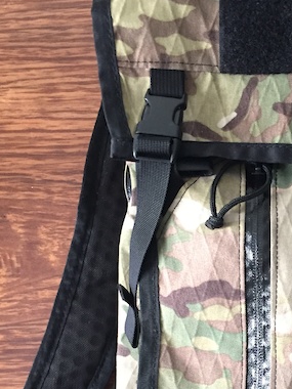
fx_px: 686
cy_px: 311
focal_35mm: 61
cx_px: 275
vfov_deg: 30.9
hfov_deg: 23.3
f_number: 2.2
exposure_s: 1/17
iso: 250
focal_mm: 4.15
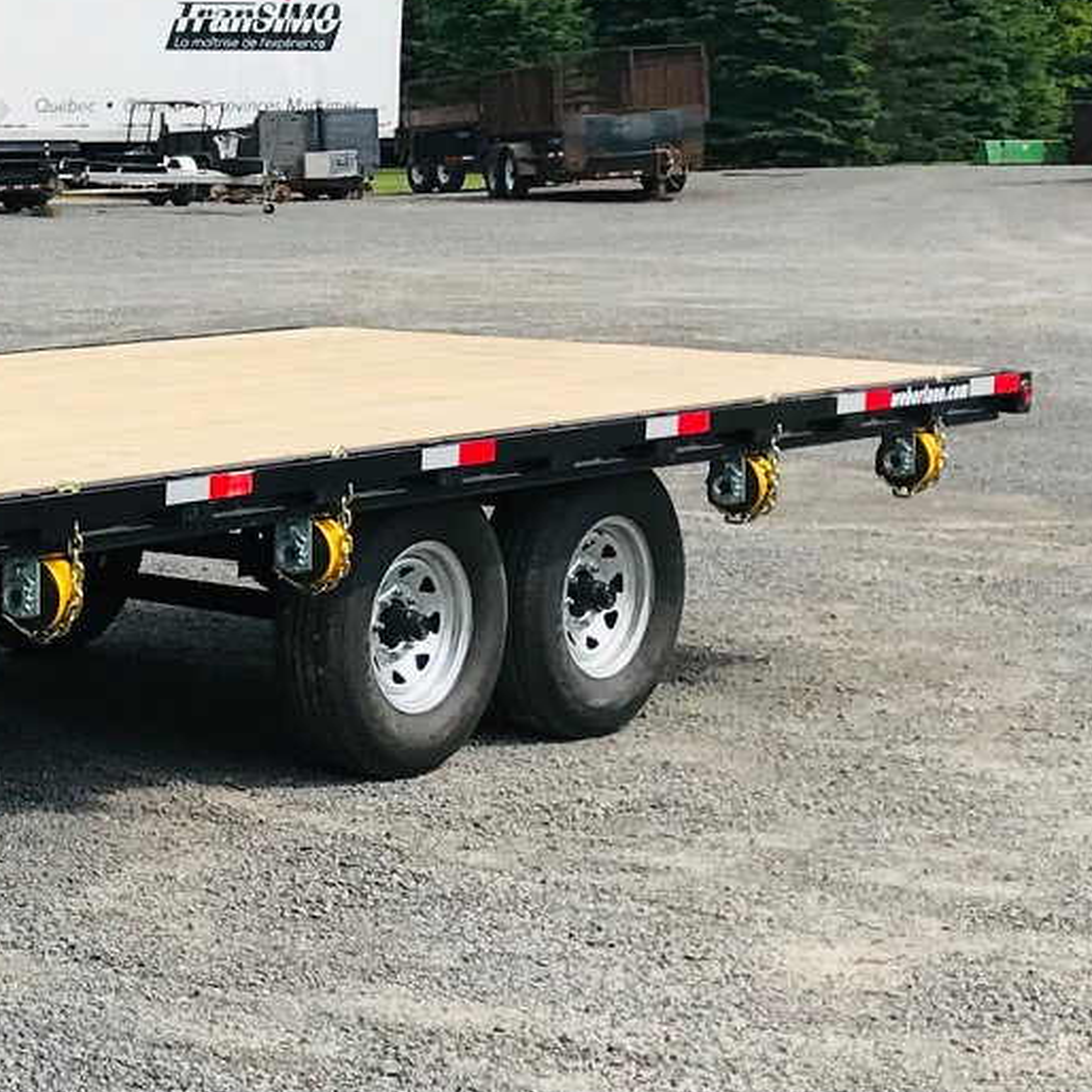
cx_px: -438
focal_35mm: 97
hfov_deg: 16.6
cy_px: 521
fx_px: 3462
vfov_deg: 17.9
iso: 20
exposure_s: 1/2907
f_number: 1.8
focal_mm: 3.99
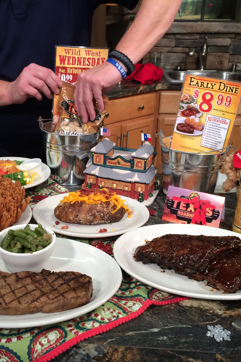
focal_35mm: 41
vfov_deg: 47.4
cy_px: 184
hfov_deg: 32.4
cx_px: 85
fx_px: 412
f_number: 2.2
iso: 50
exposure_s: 1/30
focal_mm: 4.15
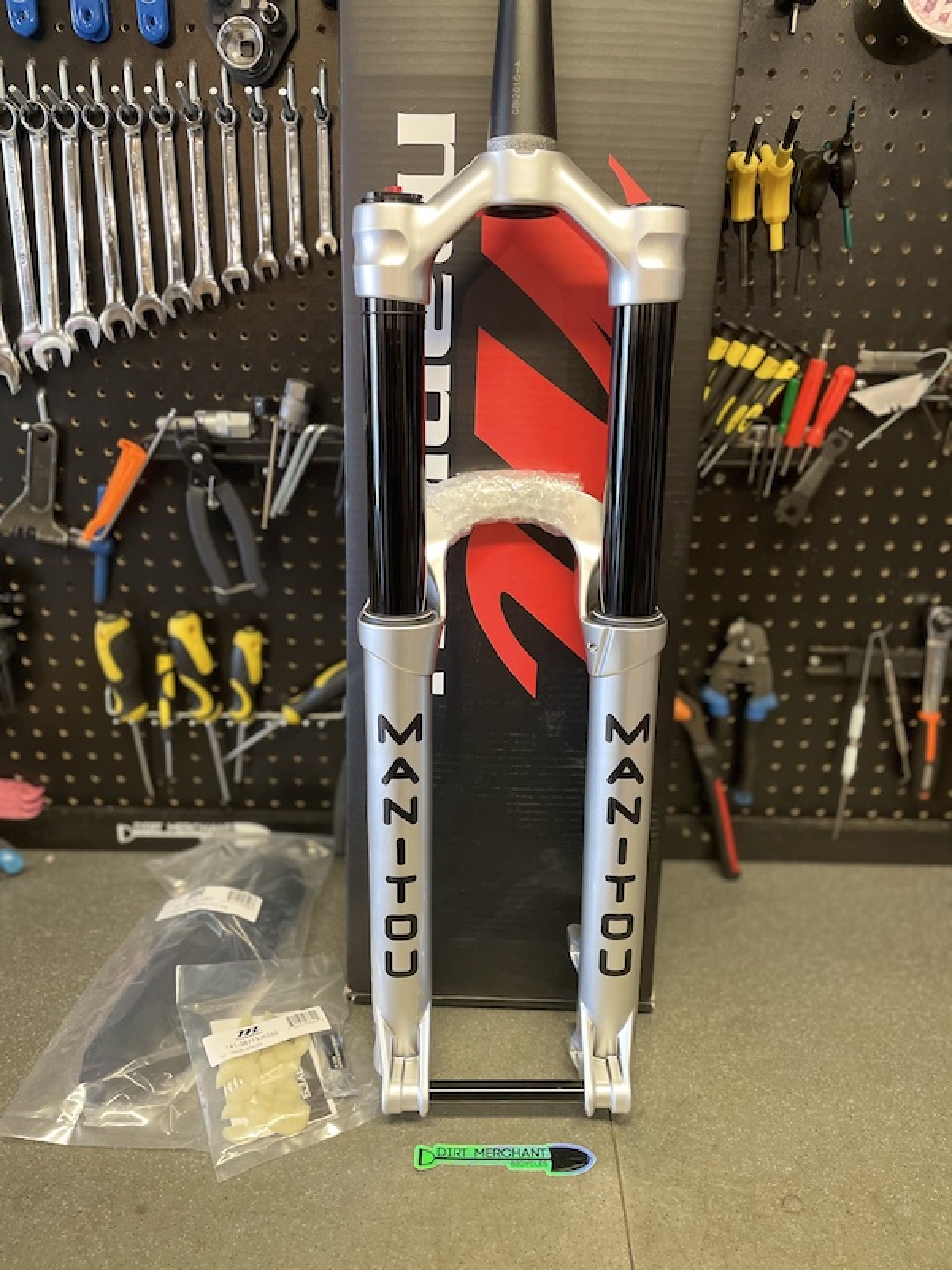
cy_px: 635
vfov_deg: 67.3
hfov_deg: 53.1
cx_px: 476
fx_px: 953
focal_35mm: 26
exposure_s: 1/60
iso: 320
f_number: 1.6
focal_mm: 4.2
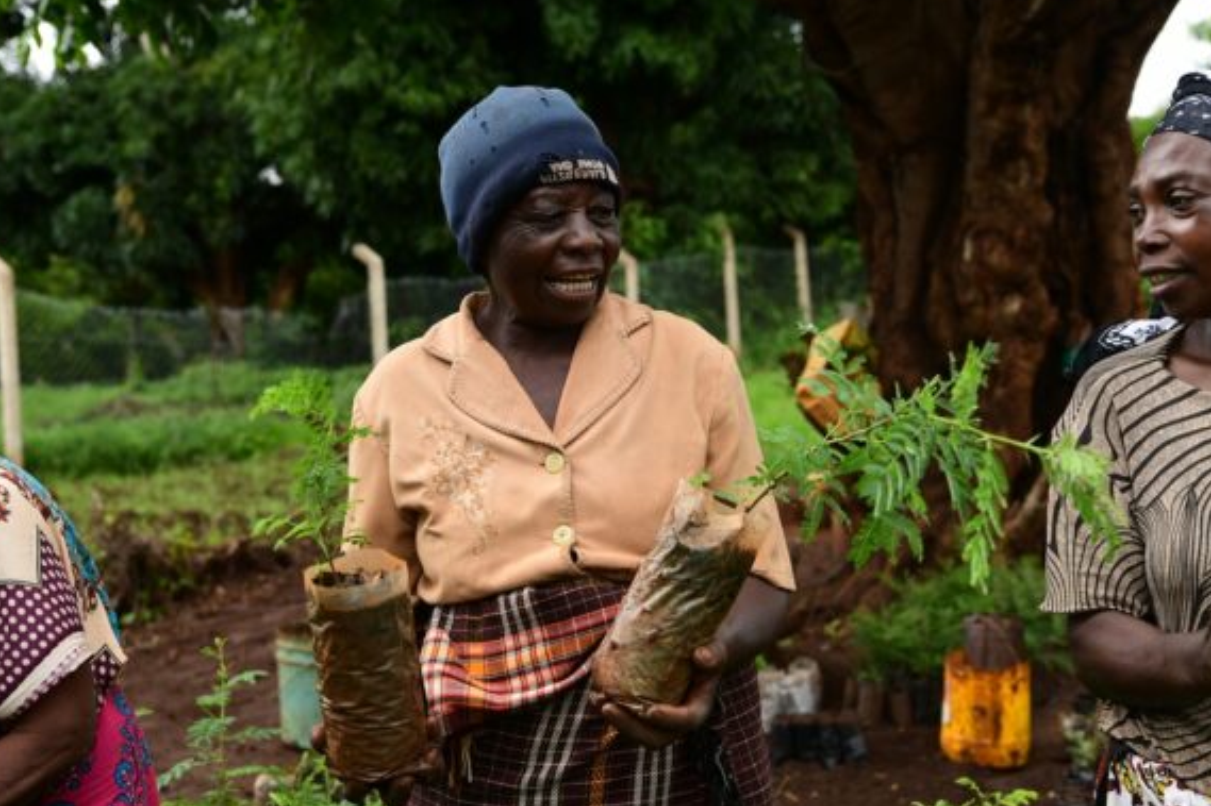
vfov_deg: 21.2
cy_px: 392
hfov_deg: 31.4
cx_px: 596
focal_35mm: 64
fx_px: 2152
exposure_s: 1/500
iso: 640
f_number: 6.3
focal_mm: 56
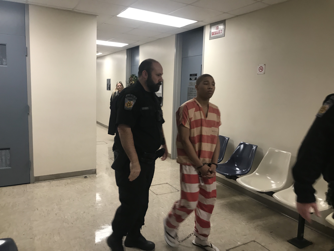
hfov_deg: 63.4
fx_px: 270
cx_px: 167
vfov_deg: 49.7
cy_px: 126
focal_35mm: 28
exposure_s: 1/20
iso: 40
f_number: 1.8
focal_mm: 3.99
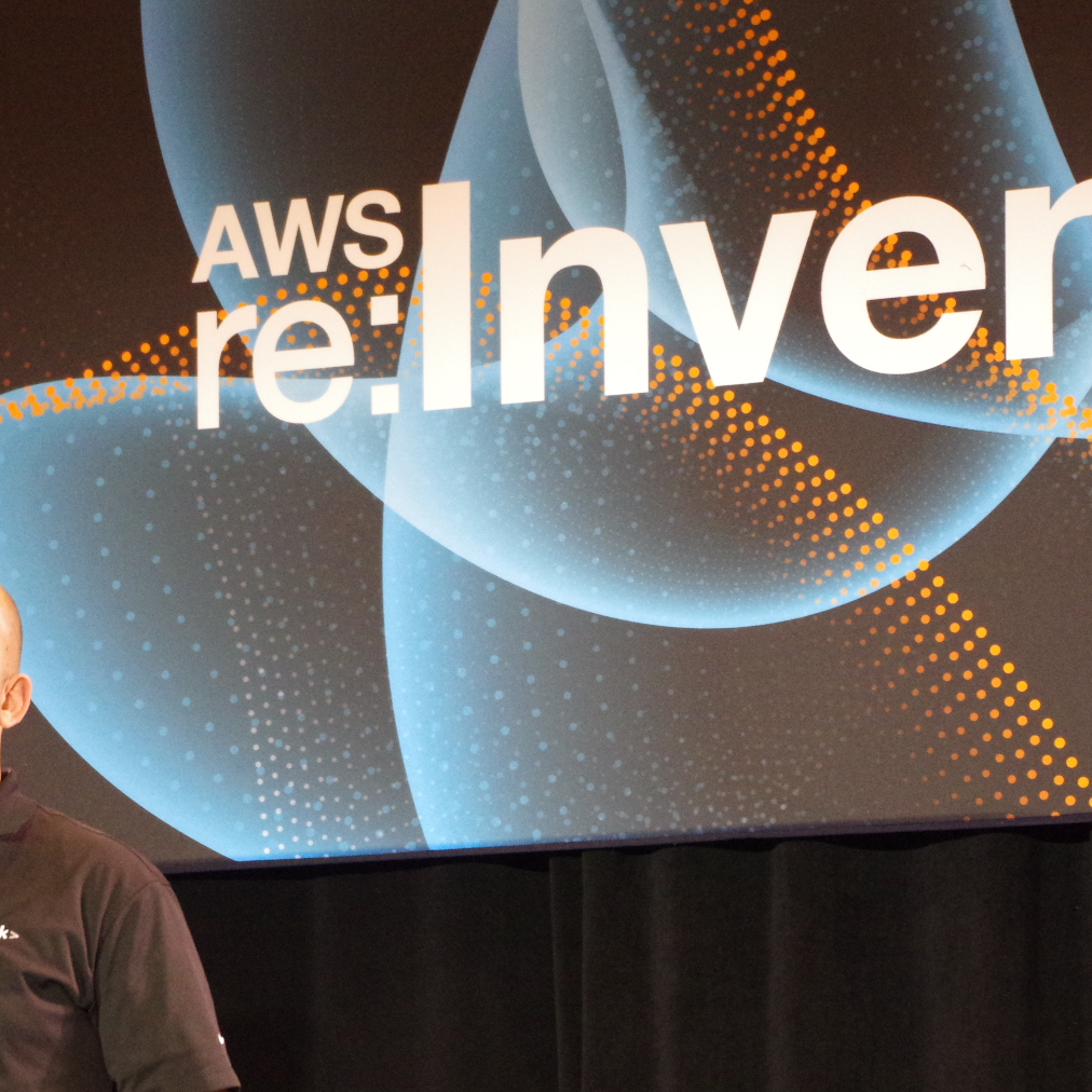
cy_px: 660
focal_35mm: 229
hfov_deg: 7.6
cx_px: 428
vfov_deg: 7.6
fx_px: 8173
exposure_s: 1/50
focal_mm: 95
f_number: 5.6
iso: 3200
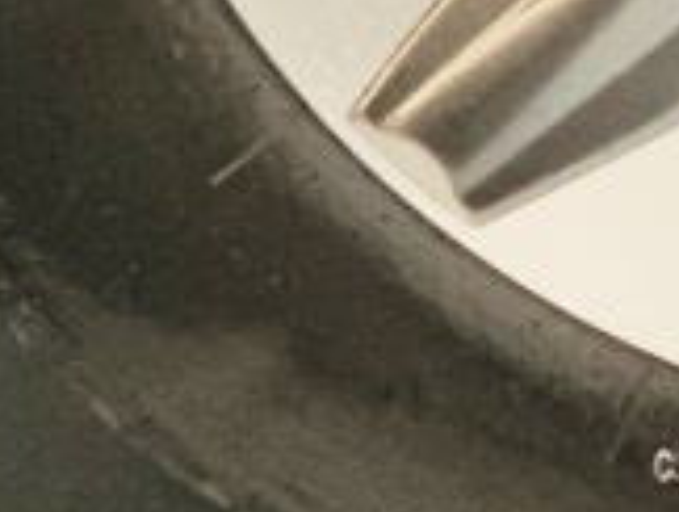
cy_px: -579
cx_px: 1090
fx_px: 6443
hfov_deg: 6.0
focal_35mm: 328
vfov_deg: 4.5
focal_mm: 6
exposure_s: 1/30
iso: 1000
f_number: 2.4
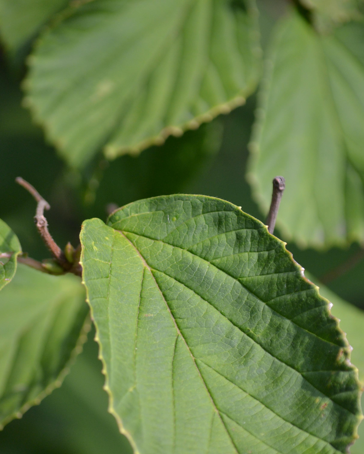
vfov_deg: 5.5
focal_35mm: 355
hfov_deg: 4.4
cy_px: 320
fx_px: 4776
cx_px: 224
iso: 360
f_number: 5.6
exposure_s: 1/500
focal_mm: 165
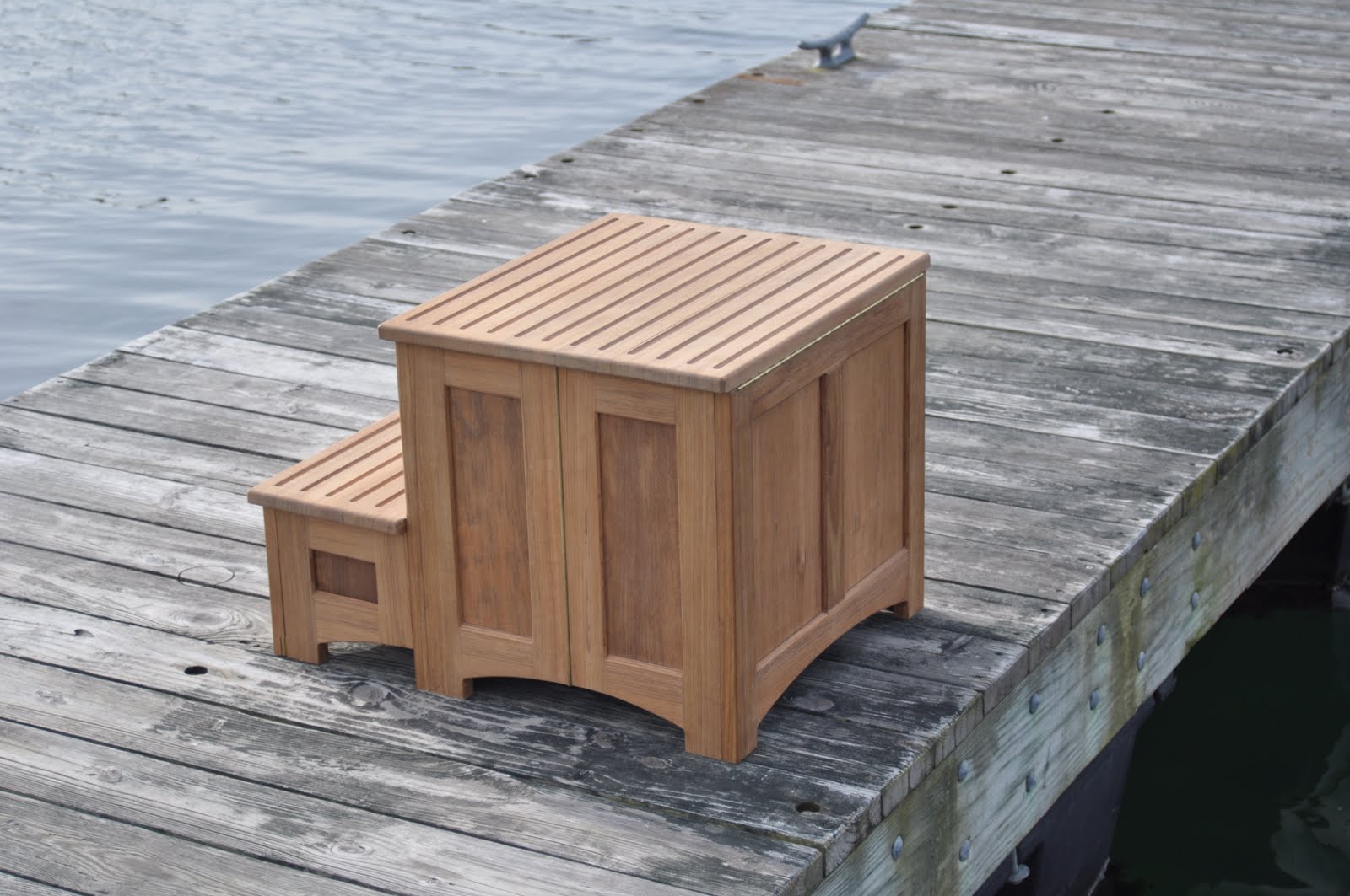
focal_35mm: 75
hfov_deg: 27.0
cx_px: 675
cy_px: 448
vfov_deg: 18.1
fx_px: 2809
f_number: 4.5
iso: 200
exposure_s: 1/800
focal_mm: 50
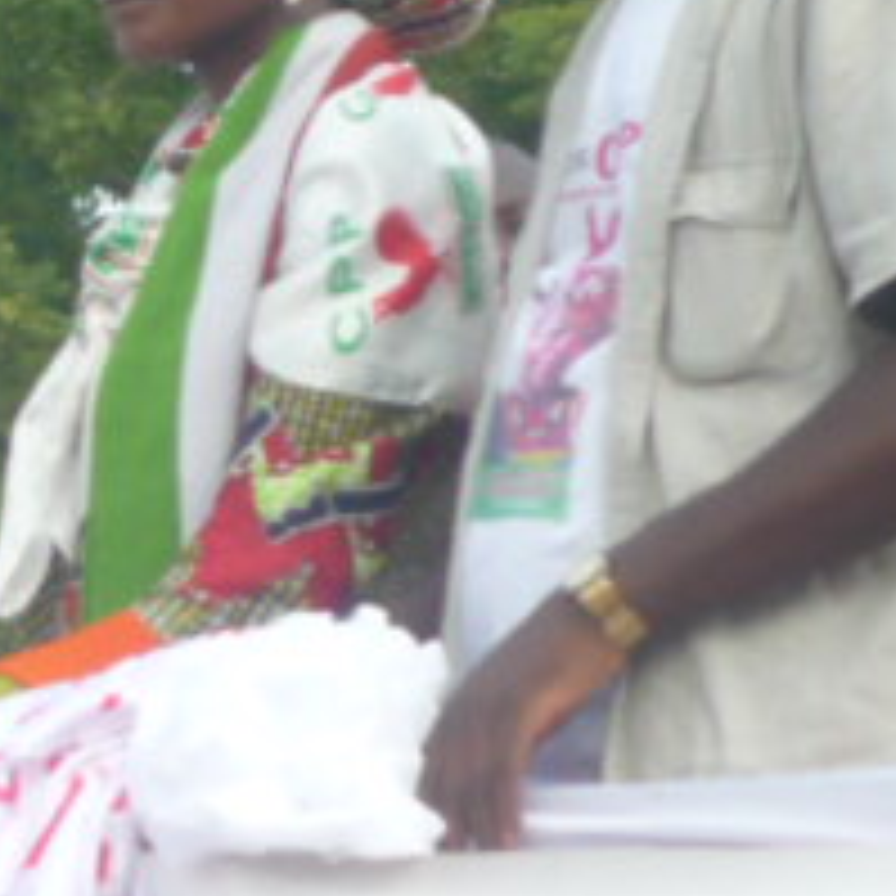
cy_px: 41
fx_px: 9430
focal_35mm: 322
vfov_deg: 5.4
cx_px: -491
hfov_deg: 5.4
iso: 100
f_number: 4
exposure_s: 1/200
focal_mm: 11.7
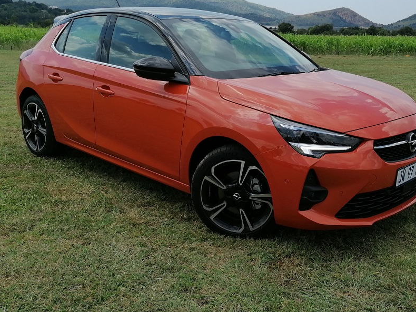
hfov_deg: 45.6
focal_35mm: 41
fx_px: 493
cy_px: 138
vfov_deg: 35.1
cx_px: 237
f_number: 1.8
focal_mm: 4.75
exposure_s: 1/1835
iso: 50
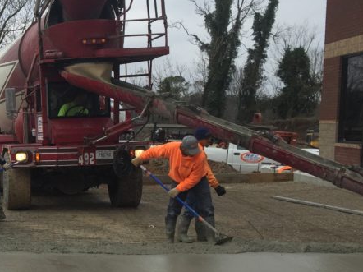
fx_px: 734
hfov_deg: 25.1
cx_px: -69
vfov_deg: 20.9
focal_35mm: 70
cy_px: 176
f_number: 2.2
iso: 32
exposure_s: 1/1883
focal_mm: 4.15
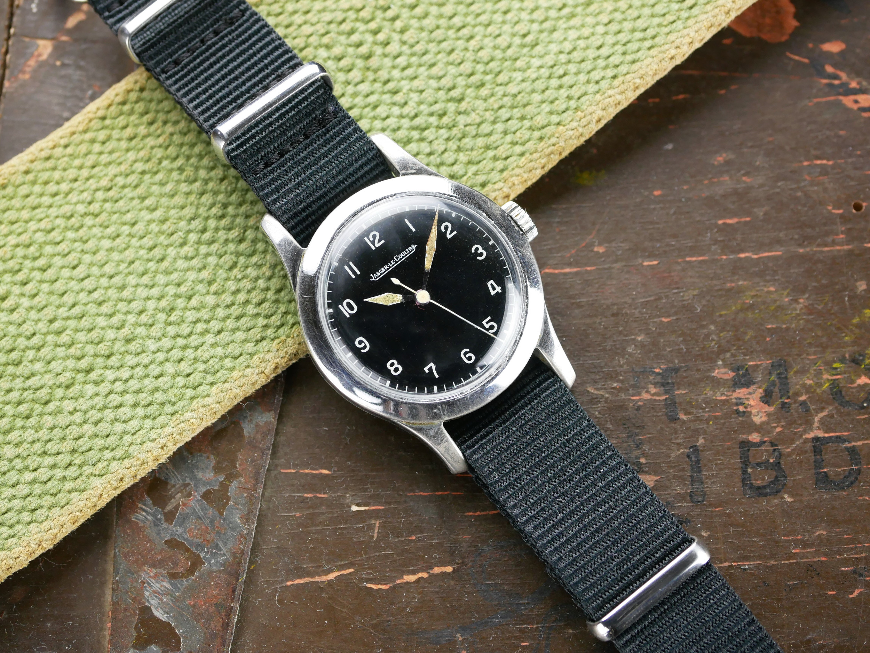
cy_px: 326
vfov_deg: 24.4
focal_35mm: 60
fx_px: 1509
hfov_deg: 32.2
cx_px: 435
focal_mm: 30
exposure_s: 1/100
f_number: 4.5
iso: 800
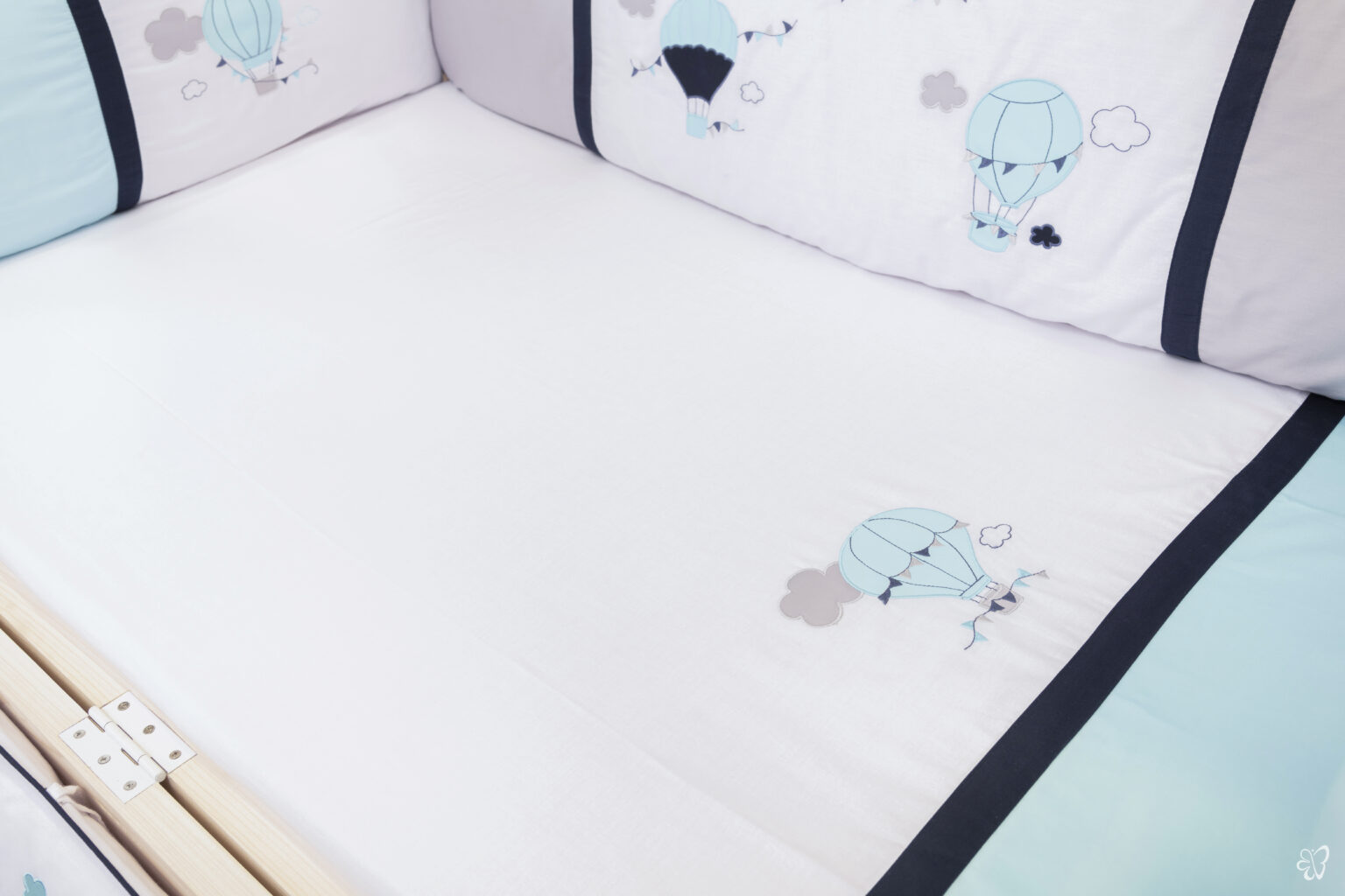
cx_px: 672
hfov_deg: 54.4
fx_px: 1308
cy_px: 448
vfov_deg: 37.9
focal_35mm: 35
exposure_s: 1/200
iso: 320
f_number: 8
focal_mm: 35
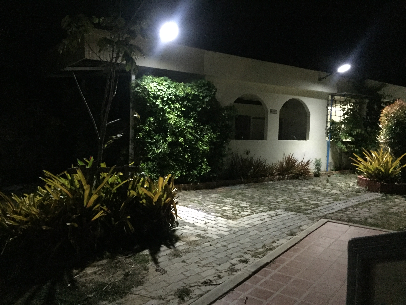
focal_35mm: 29
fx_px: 340
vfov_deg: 48.2
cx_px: 203
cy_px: 152
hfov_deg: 61.7
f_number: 2.2
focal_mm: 4.15
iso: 2000
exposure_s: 1/17
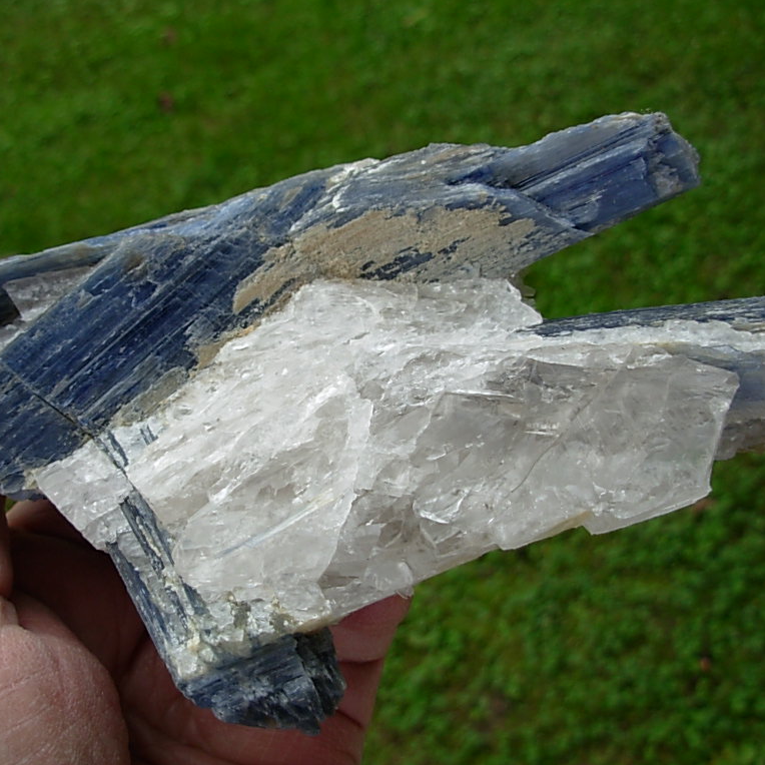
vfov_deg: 37.6
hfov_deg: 37.5
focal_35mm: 45
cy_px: 381
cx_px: 328
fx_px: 1125
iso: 50
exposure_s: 1/161
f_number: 2.9
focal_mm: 6.3
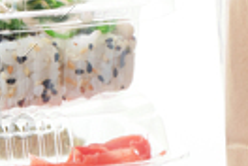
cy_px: 212
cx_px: 227
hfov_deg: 9.7
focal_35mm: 210
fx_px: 1447
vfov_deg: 6.5
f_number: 10
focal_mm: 31.5
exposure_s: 1/180
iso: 200
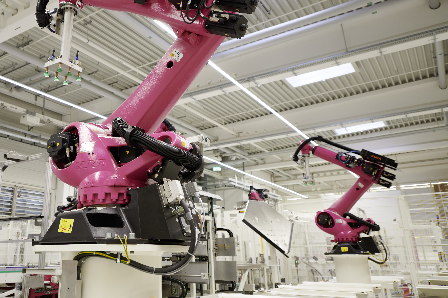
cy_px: 122
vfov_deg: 39.8
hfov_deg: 55.8
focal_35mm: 33
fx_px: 411
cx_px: 144
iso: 80
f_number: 2.8
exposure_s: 1/13
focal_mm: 24
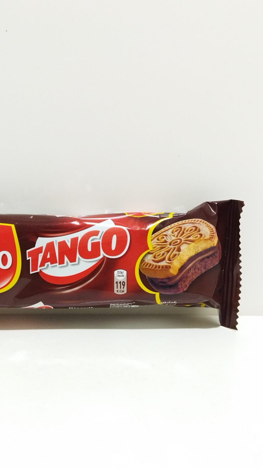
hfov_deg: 38.5
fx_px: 372
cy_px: 238
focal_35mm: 30
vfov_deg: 64.3
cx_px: 88
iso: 182
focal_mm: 4.71
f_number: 1.79
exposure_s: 1/100
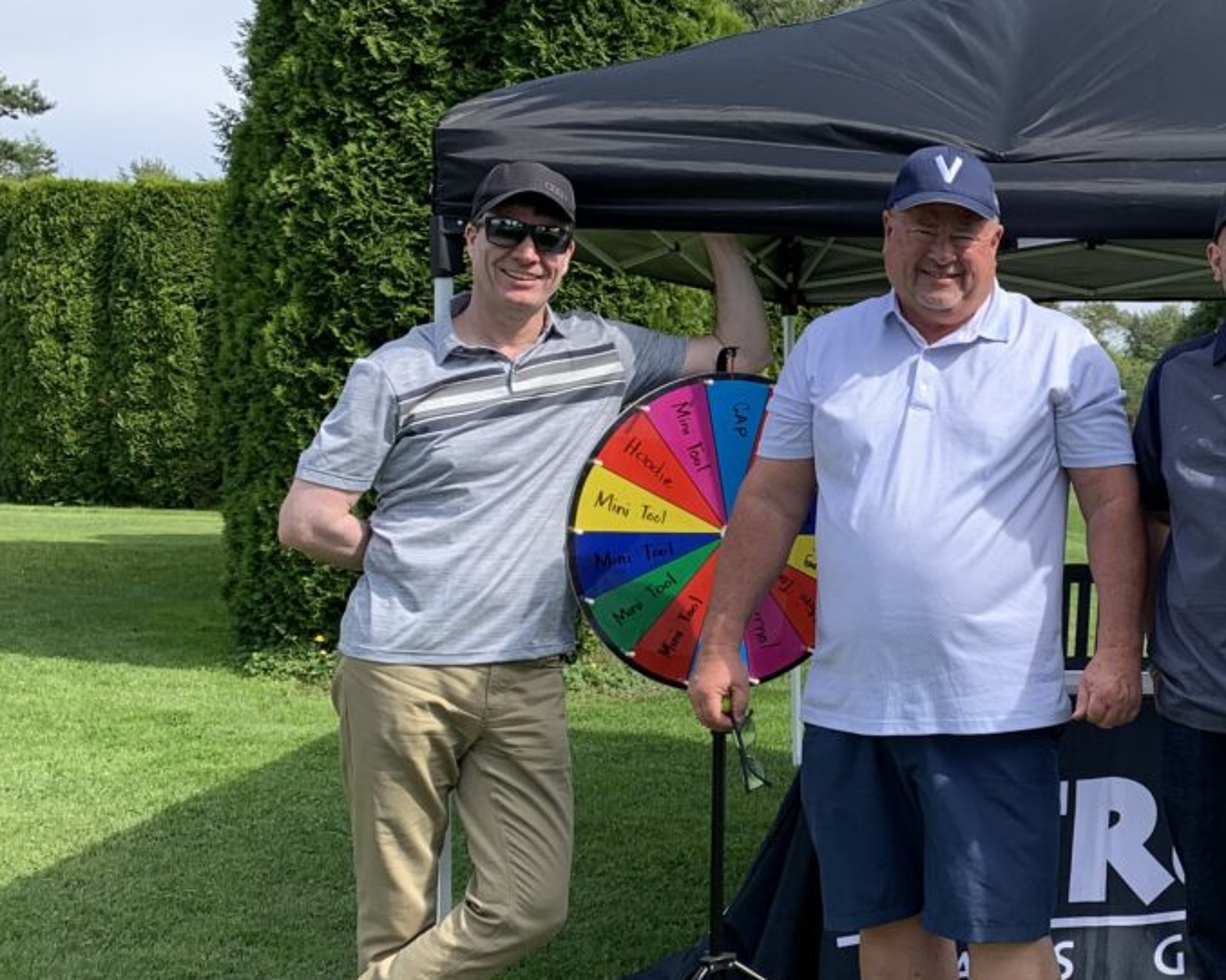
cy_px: 489
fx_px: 1959
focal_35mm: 54
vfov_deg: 28.1
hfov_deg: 32.3
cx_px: 1199
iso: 25
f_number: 1.8
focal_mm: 4.25
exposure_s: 1/1235
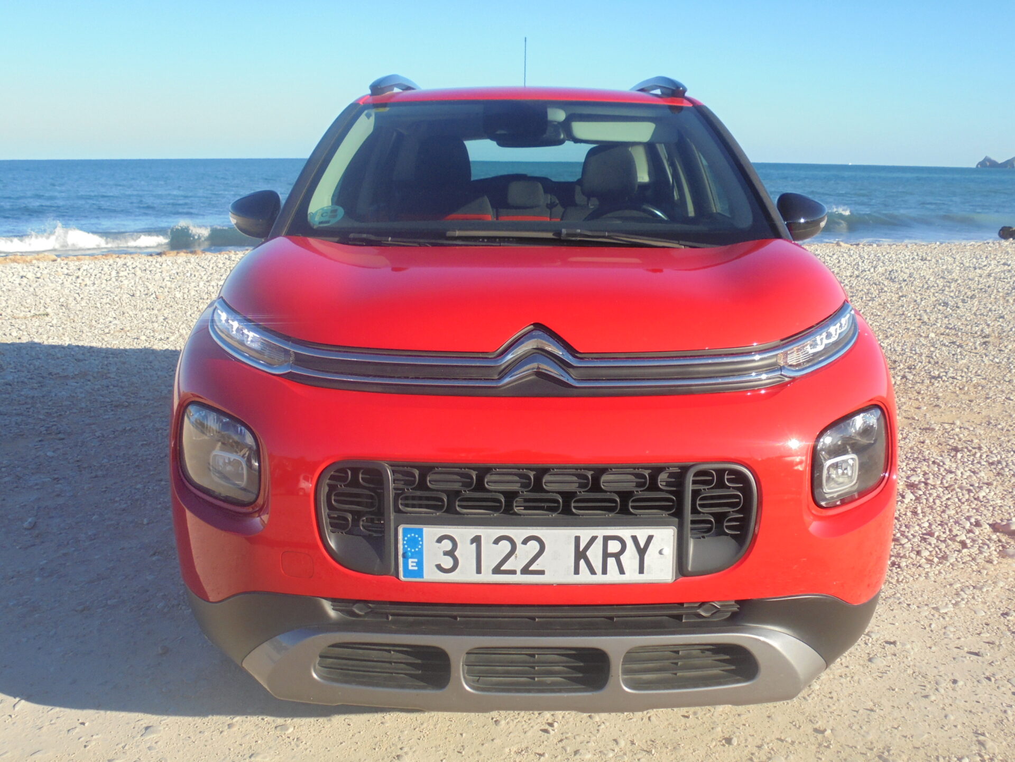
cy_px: 381
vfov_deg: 41.8
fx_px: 997
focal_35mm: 34
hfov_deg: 54.0
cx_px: 508
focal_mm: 6.1
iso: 100
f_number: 4
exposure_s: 1/500
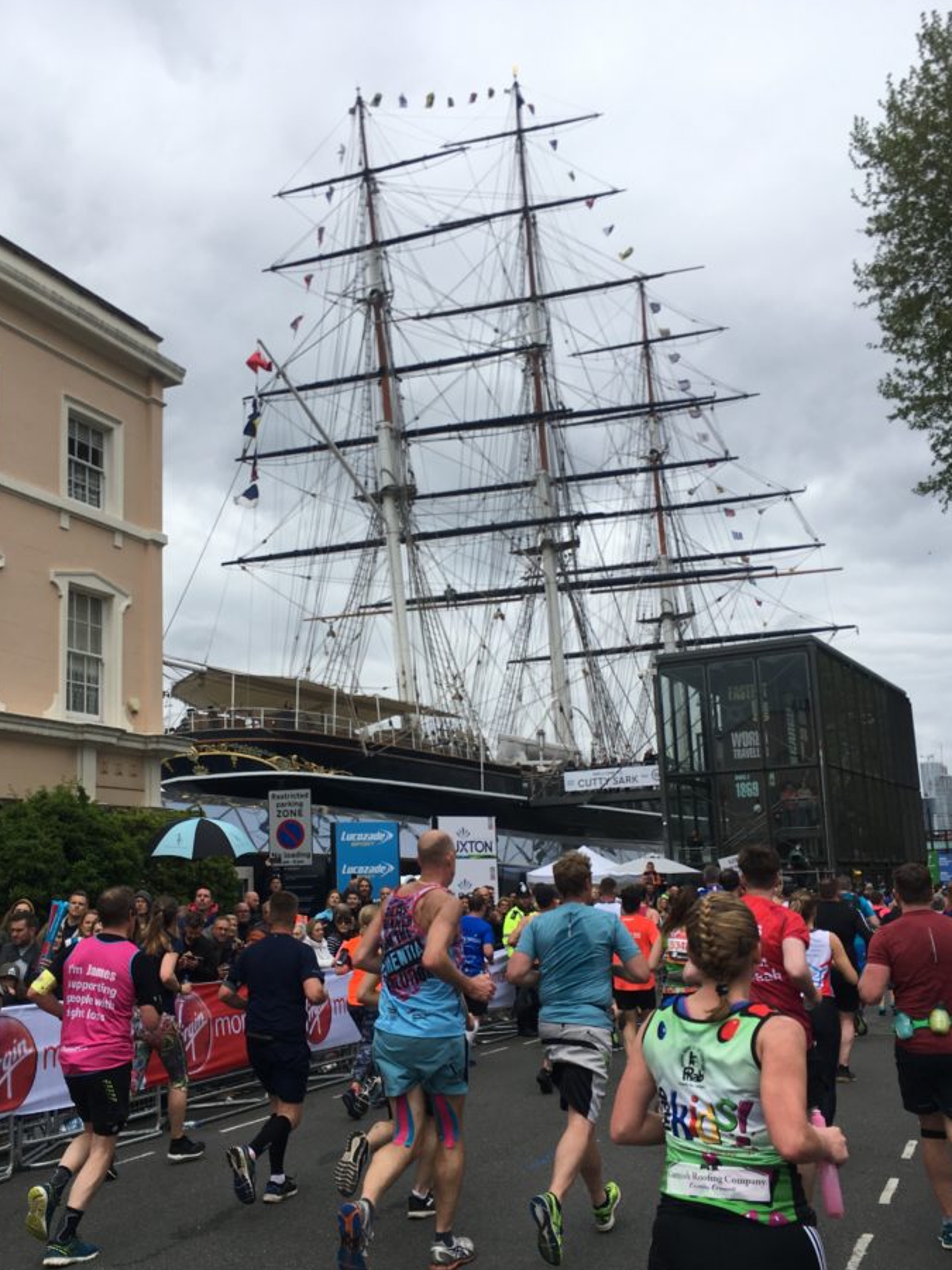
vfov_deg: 55.3
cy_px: 690
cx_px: 422
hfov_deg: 42.9
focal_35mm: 33
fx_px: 1210
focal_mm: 4.15
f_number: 2.2
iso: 25
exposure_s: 1/1637
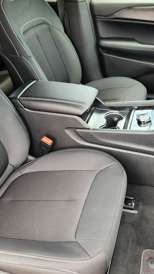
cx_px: 92
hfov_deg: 34.5
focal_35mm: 34
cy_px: 138
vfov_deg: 58.0
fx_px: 247
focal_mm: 5.4
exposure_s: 1/180
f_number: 1.8
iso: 80
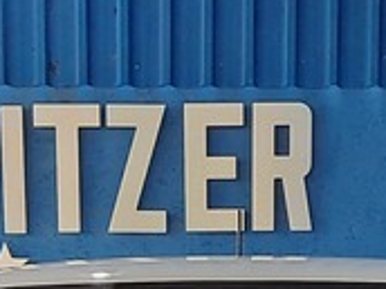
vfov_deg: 8.8
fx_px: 1661
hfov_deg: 13.2
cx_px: 240
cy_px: 742
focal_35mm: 149
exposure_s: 1/100
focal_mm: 4.65
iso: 50
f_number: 1.8
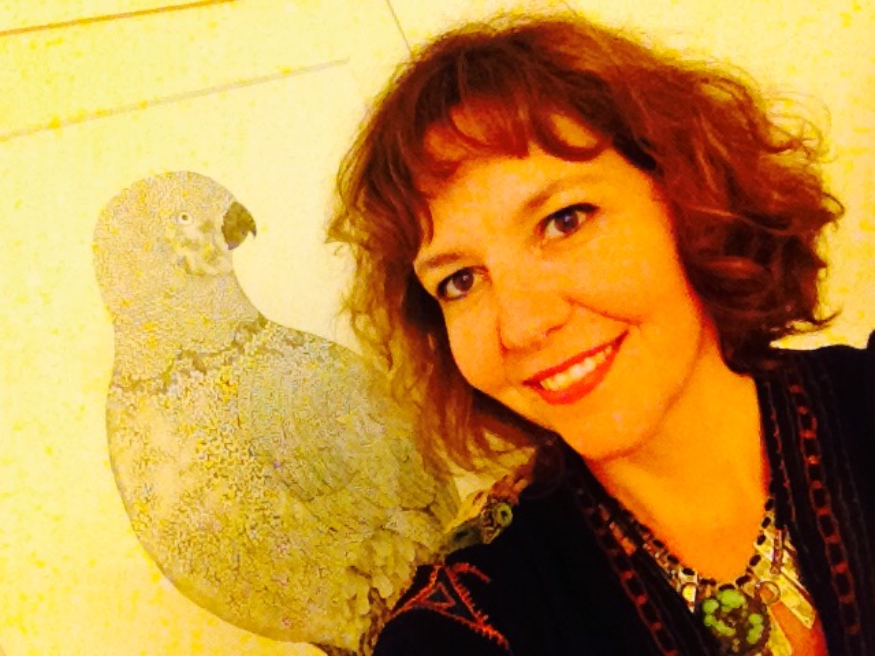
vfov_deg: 40.7
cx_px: 438
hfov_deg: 52.6
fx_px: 885
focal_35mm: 35
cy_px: 328
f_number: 2.4
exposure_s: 1/30
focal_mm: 1.85
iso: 640
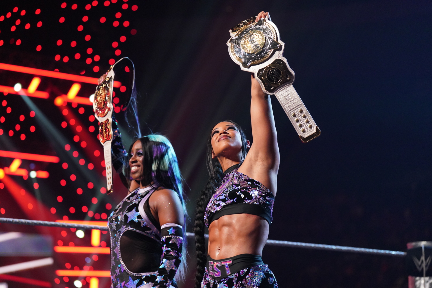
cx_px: 216
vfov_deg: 15.0
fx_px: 1092
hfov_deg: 22.4
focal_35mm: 91
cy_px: 144
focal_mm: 91
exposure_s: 1/400
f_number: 2.8
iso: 5000
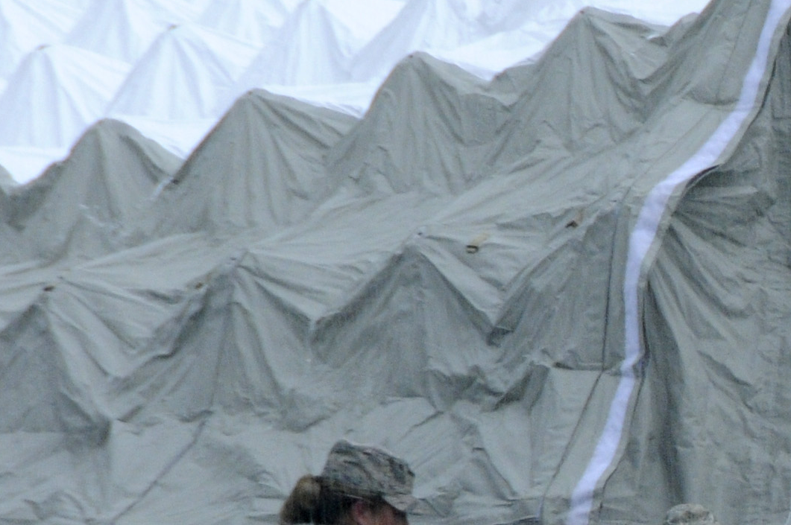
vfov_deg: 1.1
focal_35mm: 1212
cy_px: 203
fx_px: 26601
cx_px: 1368
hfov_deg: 1.7
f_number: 8
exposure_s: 1/160
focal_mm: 200
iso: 640
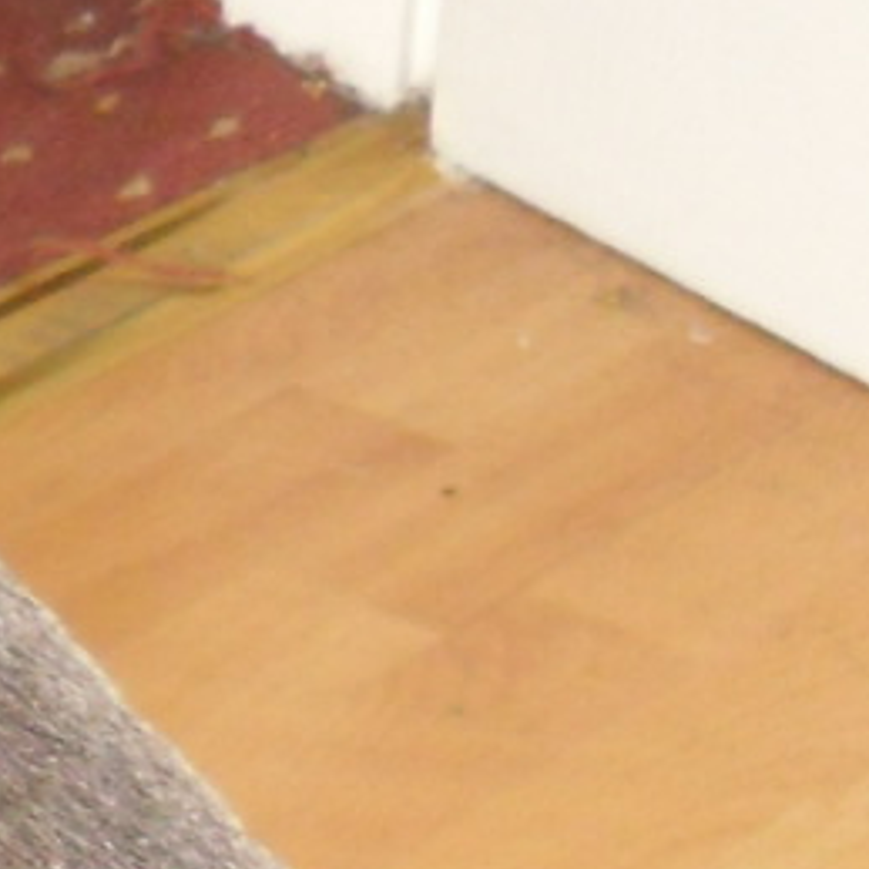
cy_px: 382
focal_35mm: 238
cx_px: -1684
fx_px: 6760
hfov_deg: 6.7
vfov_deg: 7.4
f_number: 2.8
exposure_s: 1/45
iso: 200
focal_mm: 6
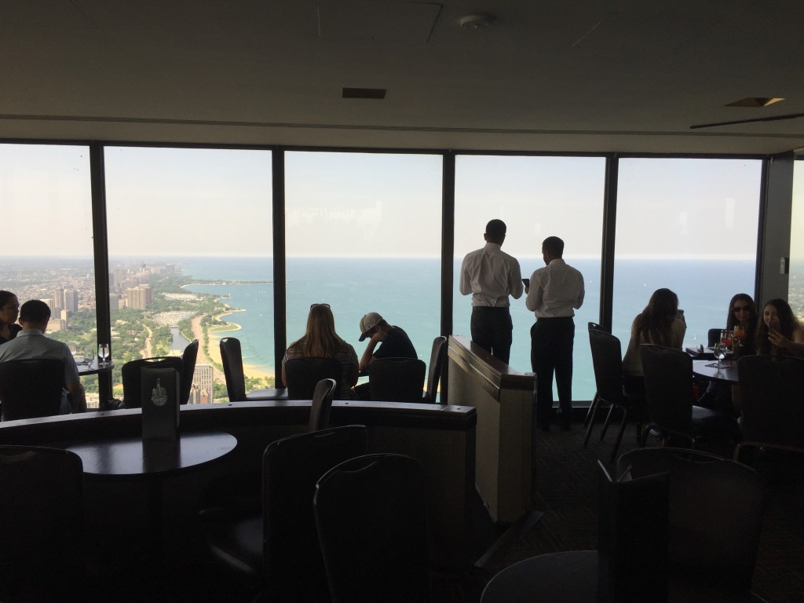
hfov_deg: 61.7
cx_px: 402
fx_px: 674
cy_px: 302
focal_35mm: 29
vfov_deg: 48.2
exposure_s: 1/408
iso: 32
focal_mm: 4.15
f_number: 2.2
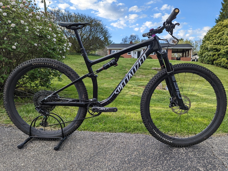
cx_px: 114
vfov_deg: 56.9
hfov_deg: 71.5
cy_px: 86
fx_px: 158
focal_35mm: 24
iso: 37
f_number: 1.85
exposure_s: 1/441
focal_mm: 6.81
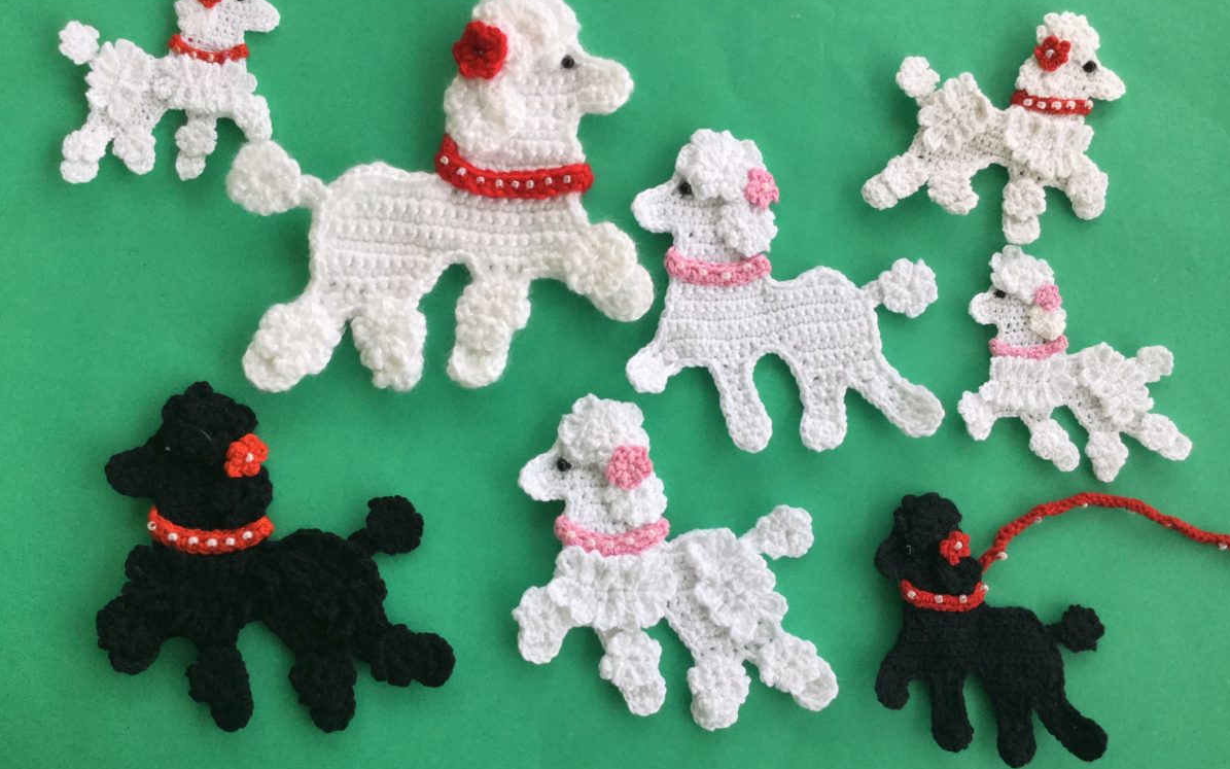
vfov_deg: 38.3
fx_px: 1106
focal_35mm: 33
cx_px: 617
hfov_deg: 58.1
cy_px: 383
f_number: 2.4
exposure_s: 1/33
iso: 25
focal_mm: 3.3
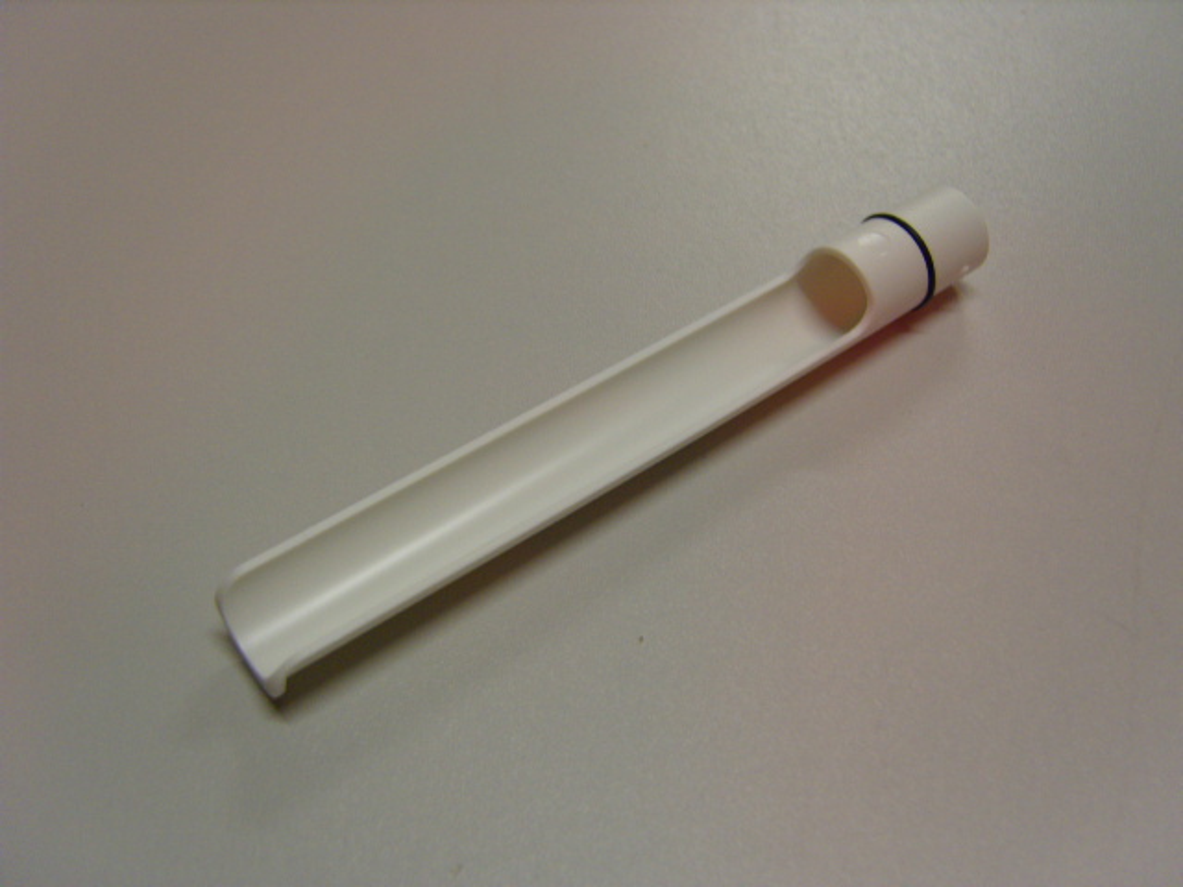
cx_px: 592
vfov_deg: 40.7
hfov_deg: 52.6
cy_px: 444
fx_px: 1196
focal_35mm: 35
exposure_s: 1/30
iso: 155
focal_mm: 7.4
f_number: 2.8
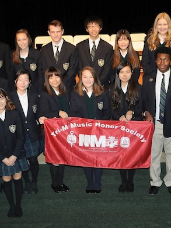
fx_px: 349
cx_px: 104
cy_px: 114
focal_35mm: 53
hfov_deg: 27.4
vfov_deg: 36.2
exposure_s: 1/250
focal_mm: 24
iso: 800
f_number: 2.8
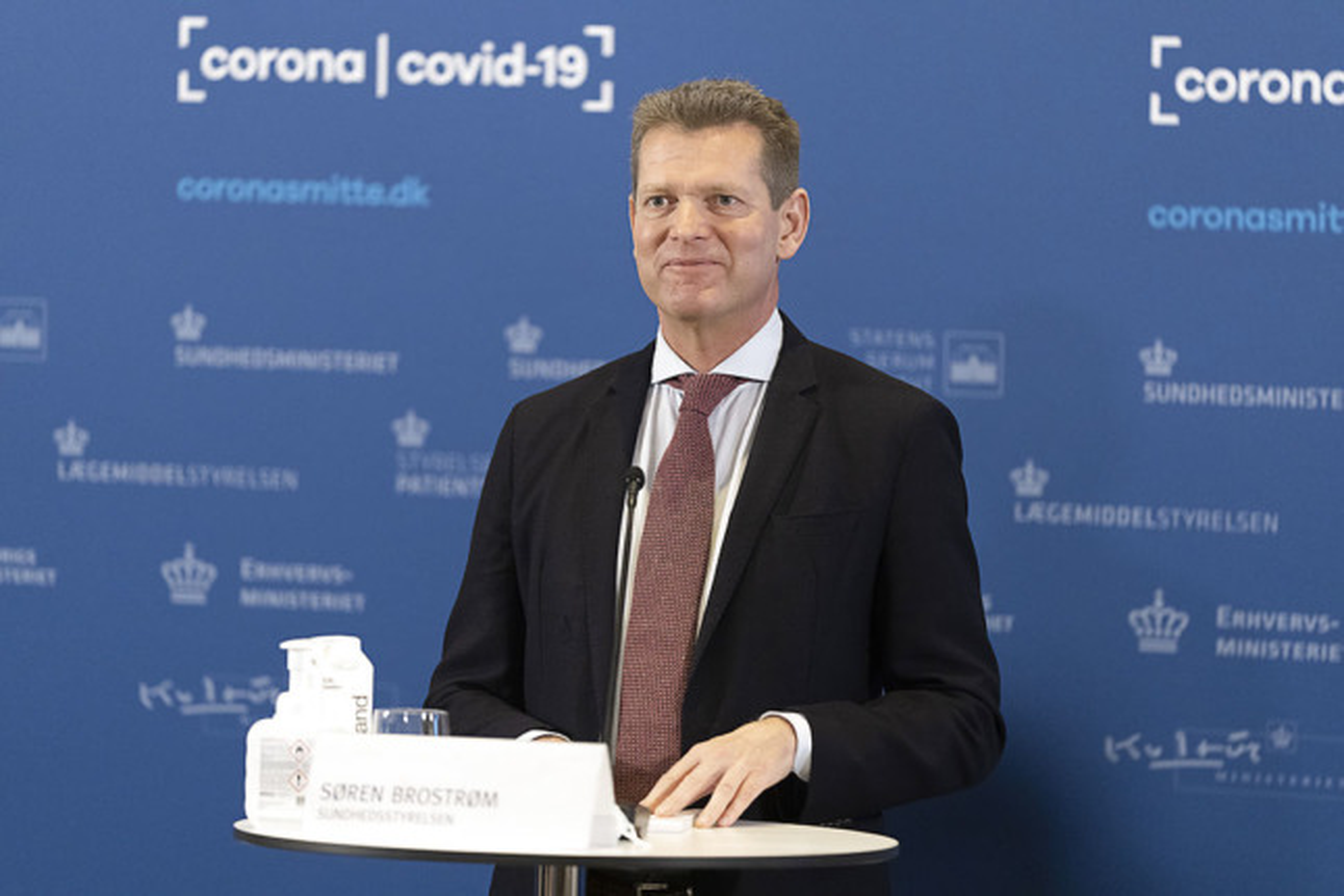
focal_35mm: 200
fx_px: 7468
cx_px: 672
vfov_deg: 6.9
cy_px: 448
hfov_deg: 10.3
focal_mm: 200
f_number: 2.8
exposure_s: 1/160
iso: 2500
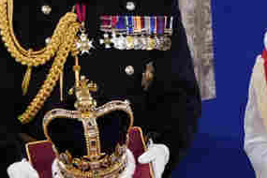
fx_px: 14120
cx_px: 130
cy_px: 218
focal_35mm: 1904
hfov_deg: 1.1
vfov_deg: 0.7
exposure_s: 1/160
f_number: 5.6
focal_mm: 388
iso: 8000
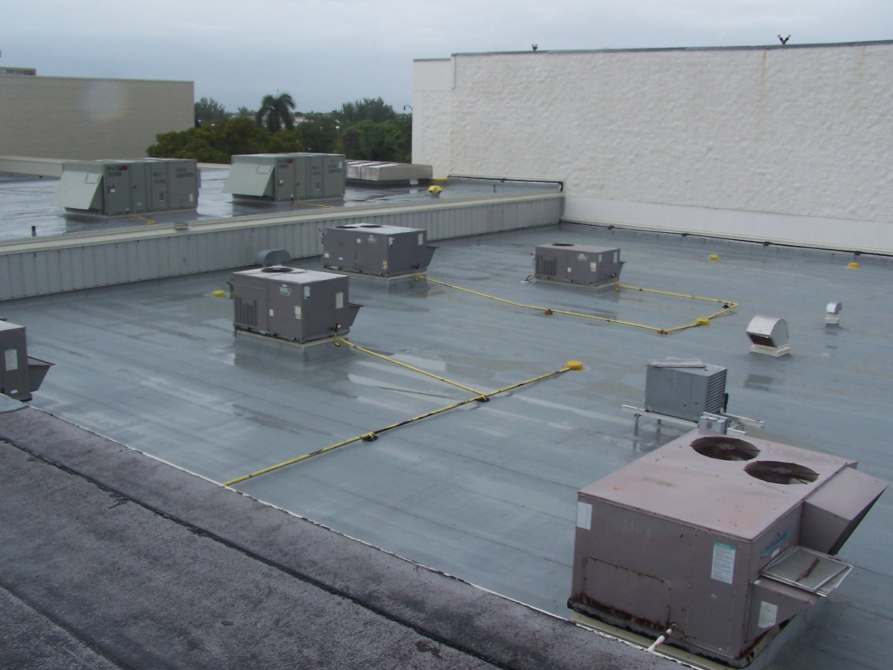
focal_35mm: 38
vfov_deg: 37.7
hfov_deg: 49.0
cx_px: 446
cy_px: 335
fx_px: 980
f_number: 5.6
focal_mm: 6.3
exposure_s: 1/350
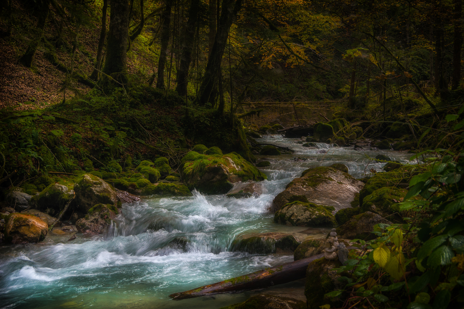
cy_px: 154
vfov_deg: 29.2
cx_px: 232
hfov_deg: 42.8
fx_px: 592
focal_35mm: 46
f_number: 6.3
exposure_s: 1/20
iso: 200
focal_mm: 31
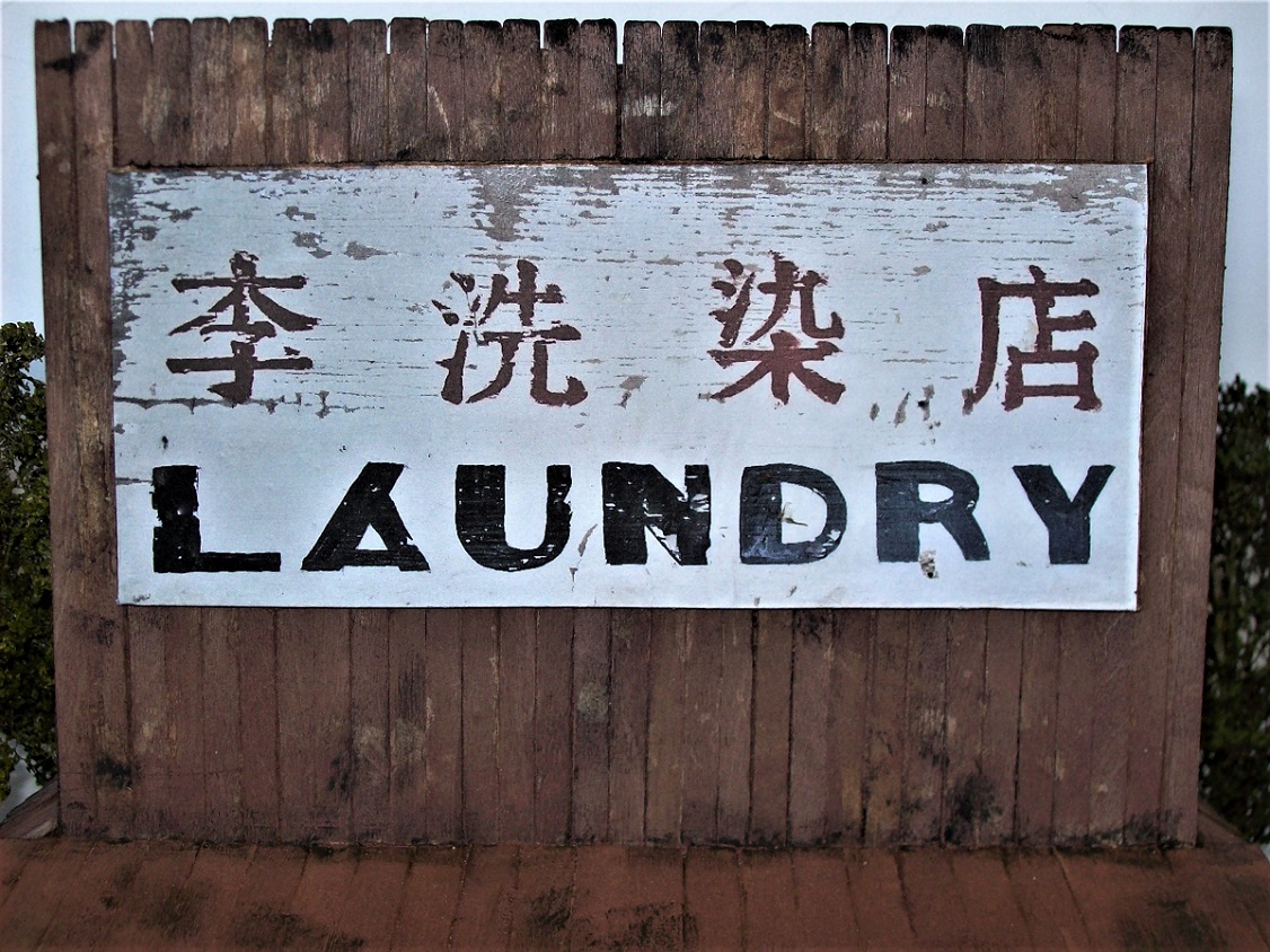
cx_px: 635
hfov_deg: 34.4
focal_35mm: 56
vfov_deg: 26.1
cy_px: 476
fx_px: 2054
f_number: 3.4
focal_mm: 9.4
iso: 80
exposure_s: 1/84.5
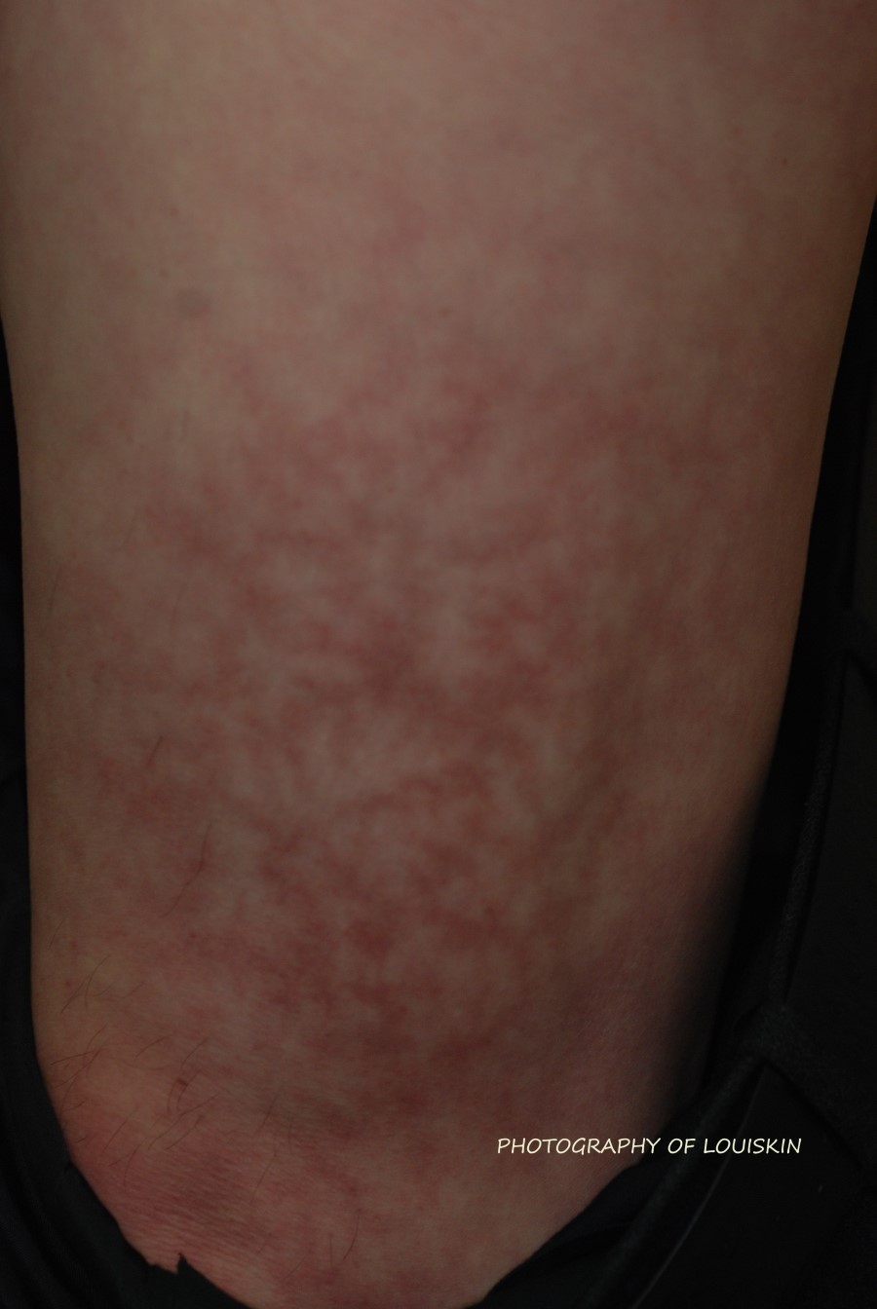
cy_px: 654
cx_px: 438
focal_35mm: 135
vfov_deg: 15.2
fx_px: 4918
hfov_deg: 10.2
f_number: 5.6
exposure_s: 1/60
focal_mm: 90
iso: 400
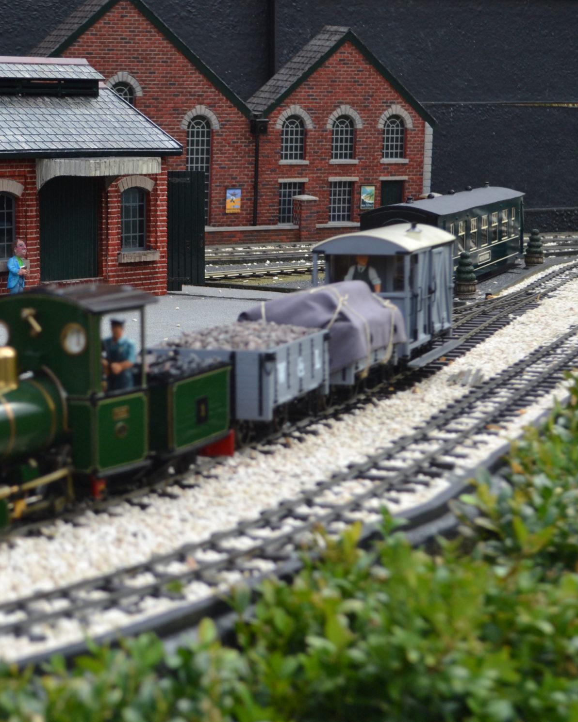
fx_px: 1967
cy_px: 359
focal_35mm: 92
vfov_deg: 20.8
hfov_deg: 16.6
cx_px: 147
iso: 180
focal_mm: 38
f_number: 5.6
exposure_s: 1/125
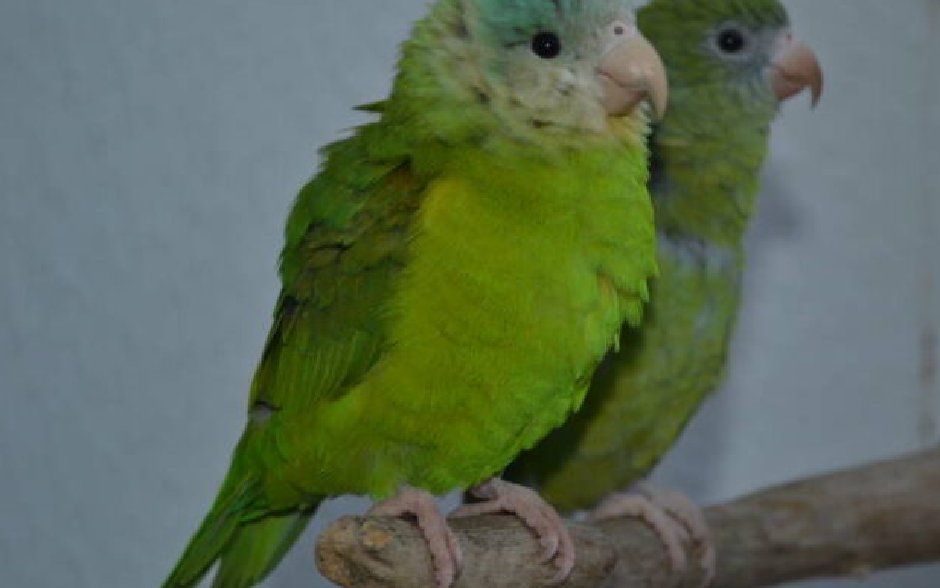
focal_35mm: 105
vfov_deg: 12.5
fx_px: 2681
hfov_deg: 19.9
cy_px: 260
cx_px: 541
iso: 500
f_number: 5.6
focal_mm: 55
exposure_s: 1/60
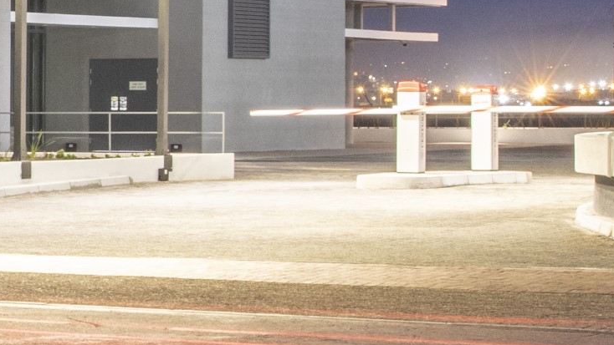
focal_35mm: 154
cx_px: -829
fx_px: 2507
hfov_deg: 11.6
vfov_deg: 7.2
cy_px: -570
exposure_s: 13
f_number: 16
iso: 500
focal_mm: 24
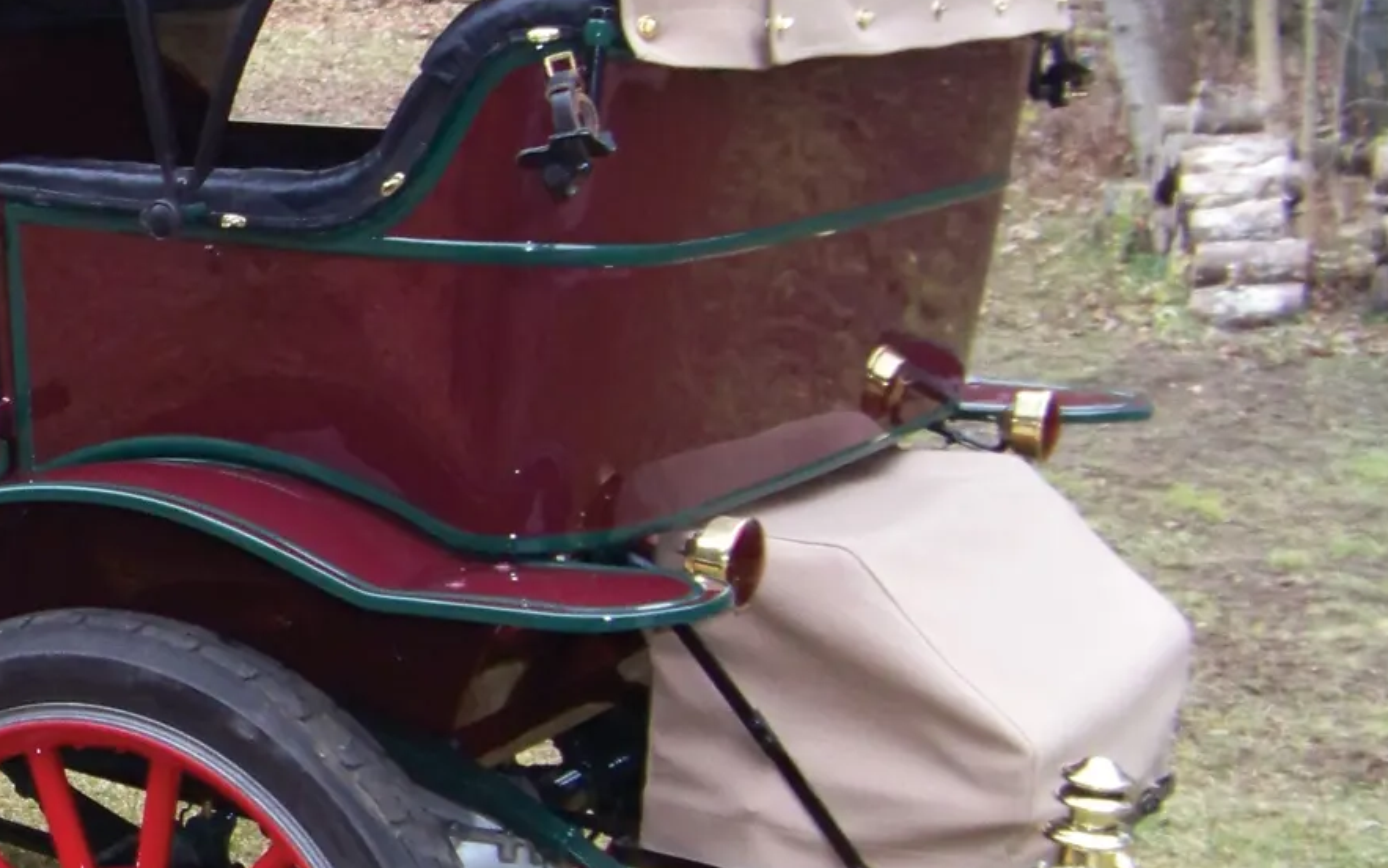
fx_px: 3140
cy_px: 398
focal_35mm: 83
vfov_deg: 15.7
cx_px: -110
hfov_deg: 23.5
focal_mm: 5.85
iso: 200
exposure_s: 1/30
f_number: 2.8
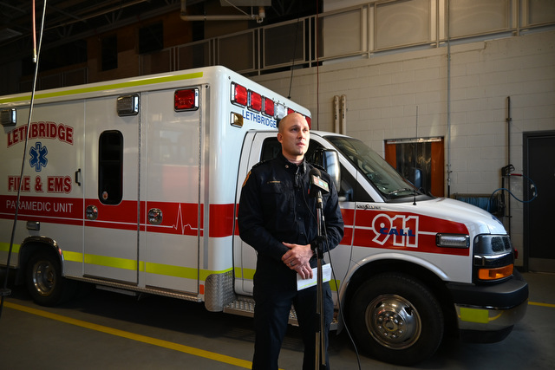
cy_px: 185
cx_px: 278
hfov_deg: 73.7
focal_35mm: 24
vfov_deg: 53.2
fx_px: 370
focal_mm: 16
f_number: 3.5
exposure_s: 1/160
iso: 400
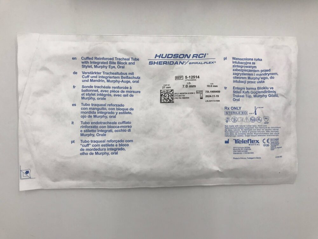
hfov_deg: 63.4
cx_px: 159
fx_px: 257
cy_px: 120
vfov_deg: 49.7
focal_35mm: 28
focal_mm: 3.99
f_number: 1.8
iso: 20
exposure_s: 1/244
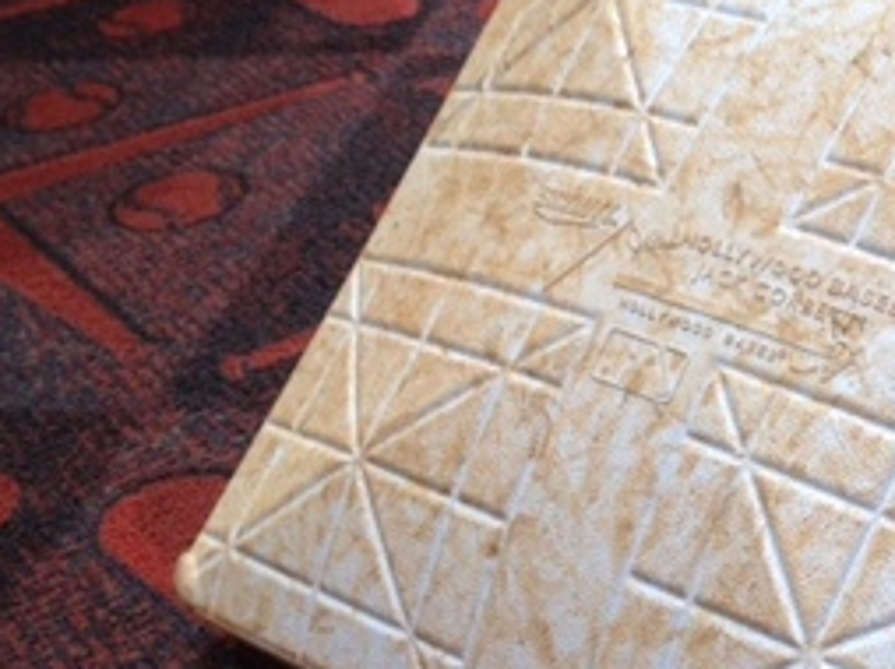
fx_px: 1782
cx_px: 853
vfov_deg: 21.2
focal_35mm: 69
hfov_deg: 26.9
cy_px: 445
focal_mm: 4.28
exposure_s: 1/24
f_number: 2.4
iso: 50
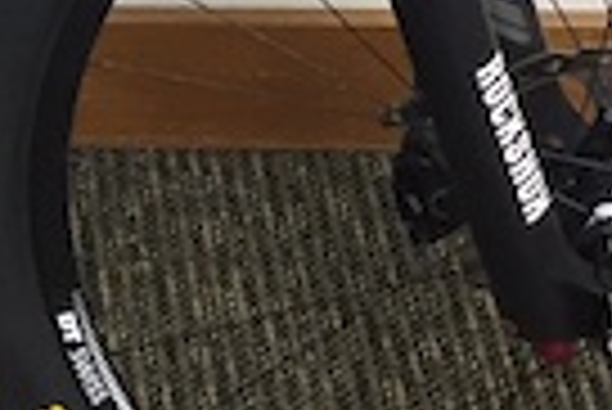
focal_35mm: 177
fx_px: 3012
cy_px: -288
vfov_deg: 7.6
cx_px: -288
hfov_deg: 11.2
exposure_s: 1/30
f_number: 2.2
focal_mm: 4.15
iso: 100
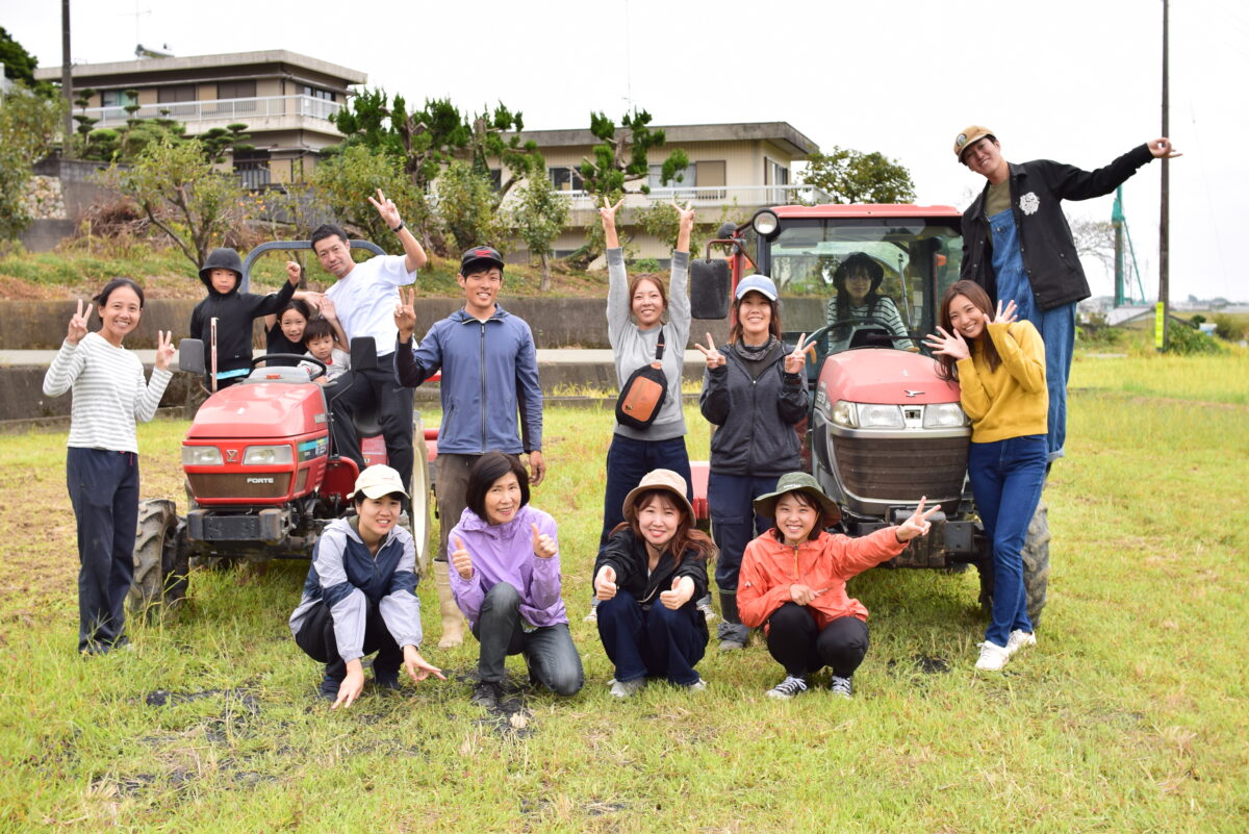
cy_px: 417
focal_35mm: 45
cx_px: 624
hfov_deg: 43.6
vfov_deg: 29.9
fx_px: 1562
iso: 100
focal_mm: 30
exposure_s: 1/125
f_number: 5
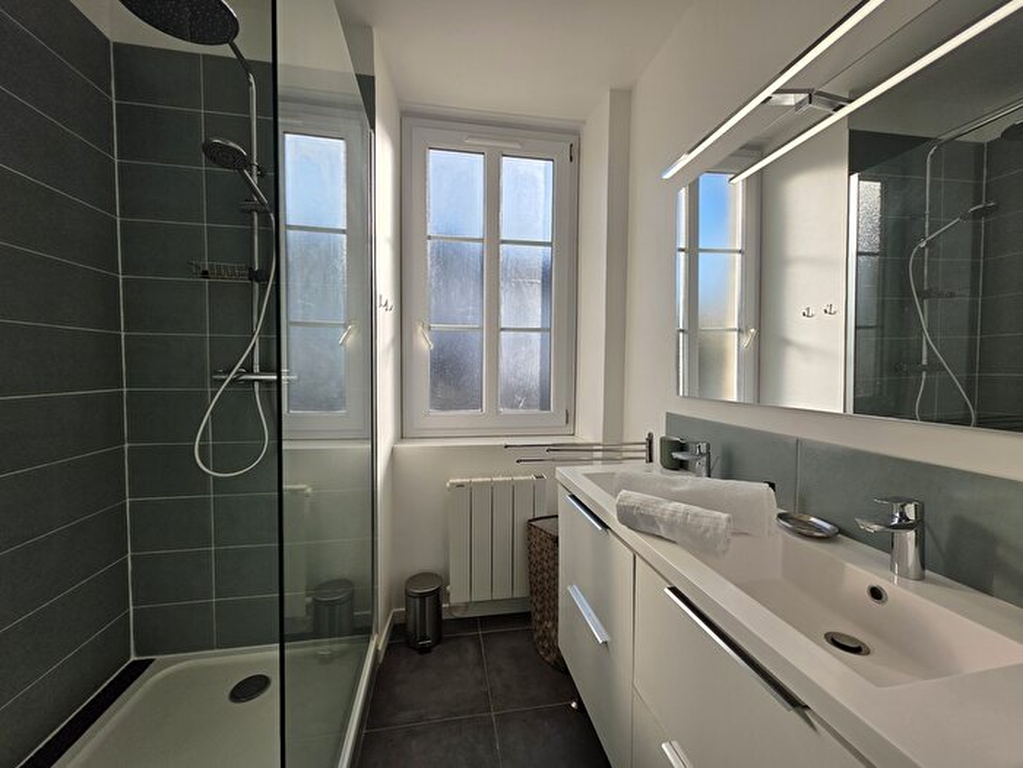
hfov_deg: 106.2
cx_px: 512
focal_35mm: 13
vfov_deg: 89.9
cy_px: 384
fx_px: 384
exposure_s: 1/854
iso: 40
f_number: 1.9
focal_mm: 2.2
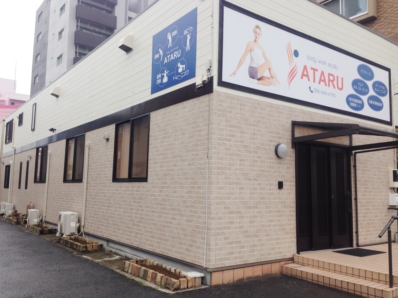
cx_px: 199
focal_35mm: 33
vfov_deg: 42.9
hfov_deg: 55.4
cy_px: 149
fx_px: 379
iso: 50
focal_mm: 4.12
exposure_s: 1/459
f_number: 2.4
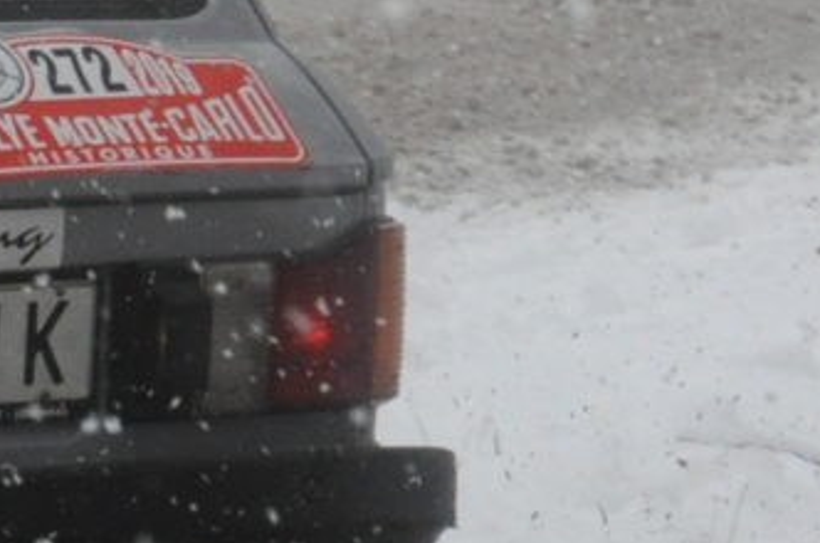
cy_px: -160
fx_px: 11573
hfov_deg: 4.0
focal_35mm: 509
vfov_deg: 2.7
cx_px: -1129
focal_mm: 55
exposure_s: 1/800
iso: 800
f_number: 14
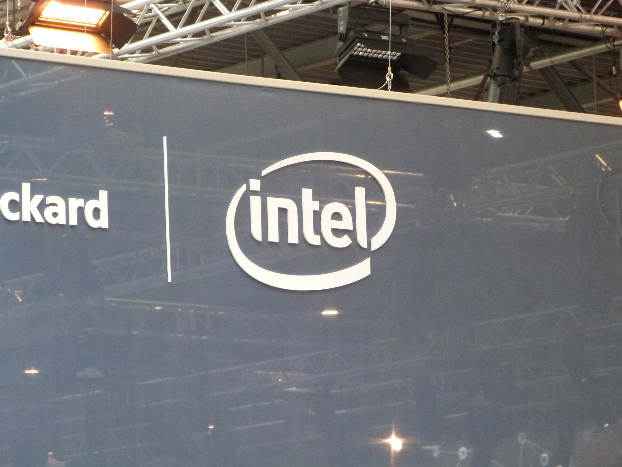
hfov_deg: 9.7
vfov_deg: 7.2
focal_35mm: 205
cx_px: 311
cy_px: 234
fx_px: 3684
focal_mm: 36.9
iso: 800
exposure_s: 1/60
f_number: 4
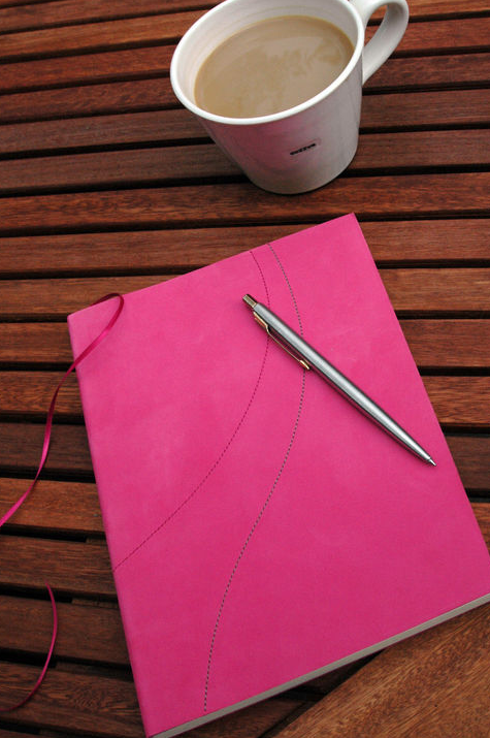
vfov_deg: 42.0
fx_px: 962
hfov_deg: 28.6
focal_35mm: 47
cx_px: 267
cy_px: 360
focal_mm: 28
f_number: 9
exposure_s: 1/320
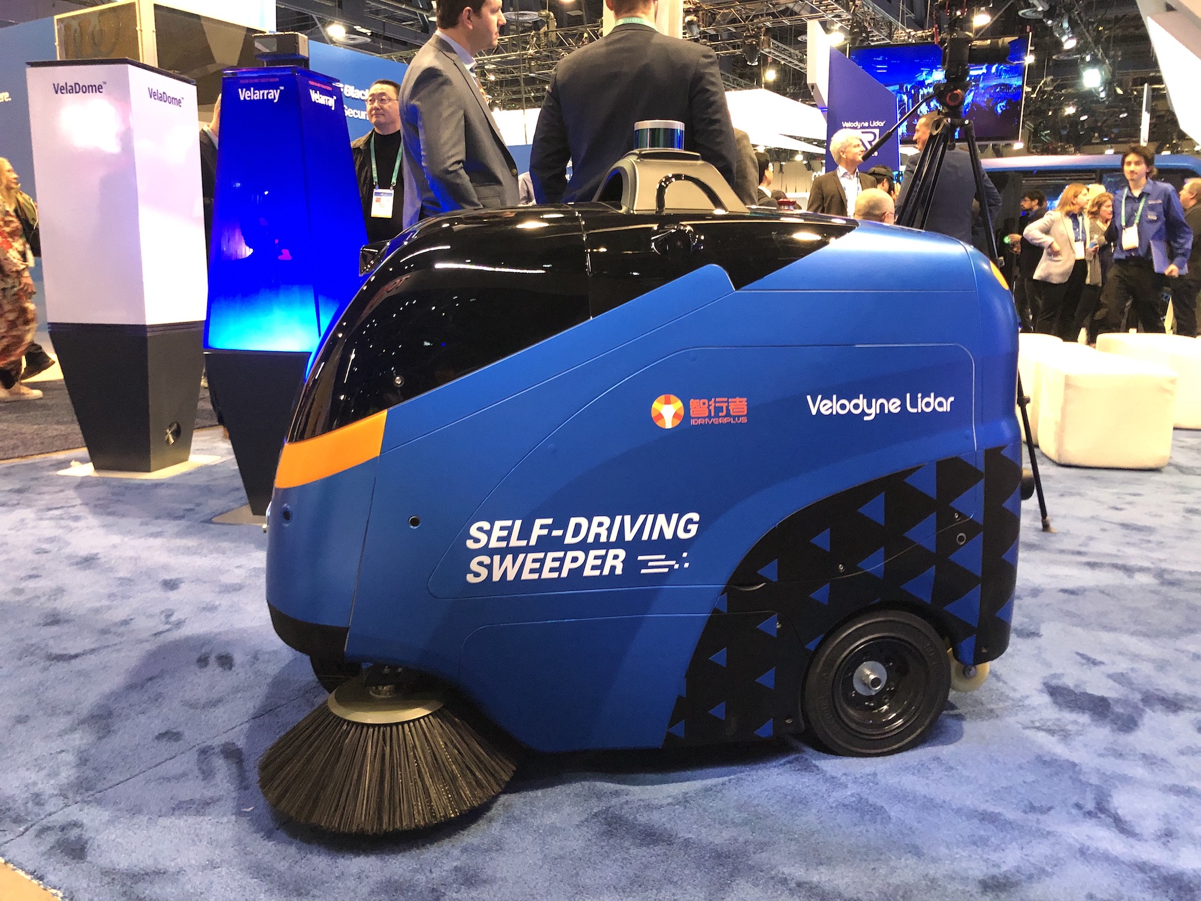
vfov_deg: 49.7
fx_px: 971
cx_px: 600
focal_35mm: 28
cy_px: 450
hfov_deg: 63.4
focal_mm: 4
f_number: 1.8
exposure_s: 1/15
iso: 100
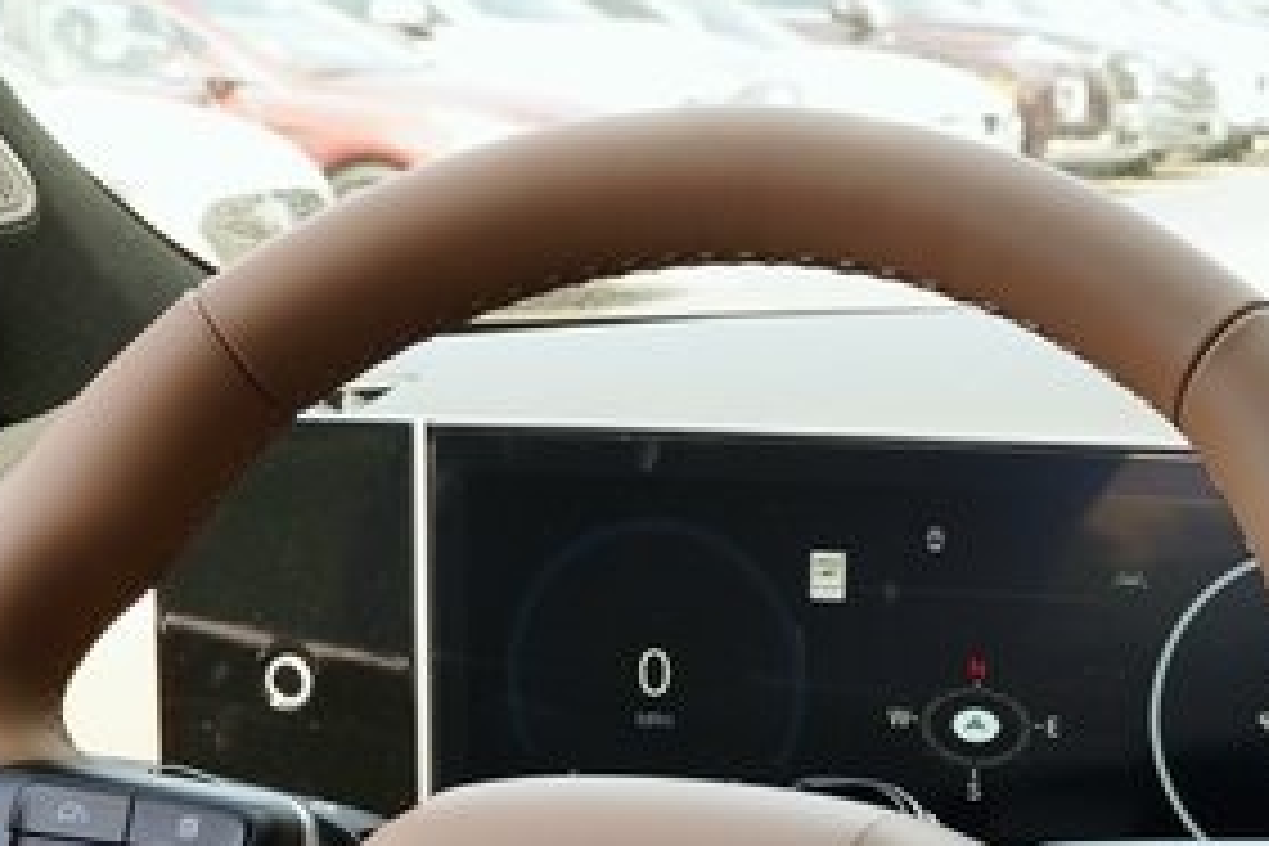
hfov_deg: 22.8
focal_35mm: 87
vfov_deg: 14.1
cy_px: 1490
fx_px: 3067
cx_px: 1156
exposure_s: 1/30
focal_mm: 24
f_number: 8
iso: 160
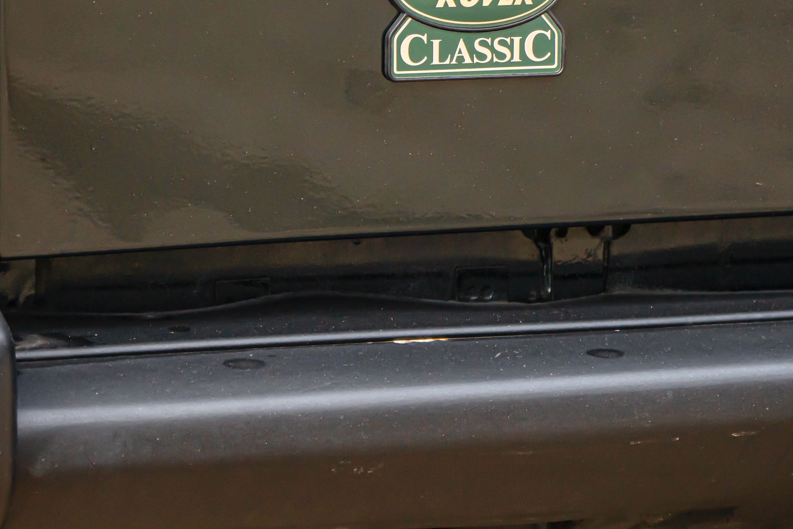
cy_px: 39
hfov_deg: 14.6
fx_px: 3105
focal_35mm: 141
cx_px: 411
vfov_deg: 9.7
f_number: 5.6
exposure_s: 1/200
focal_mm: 63
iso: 500
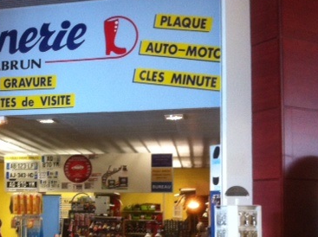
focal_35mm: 61
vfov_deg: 23.7
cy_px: 180
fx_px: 559
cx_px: 42
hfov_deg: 30.6
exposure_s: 1/15
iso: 160
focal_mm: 3.85
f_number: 2.8
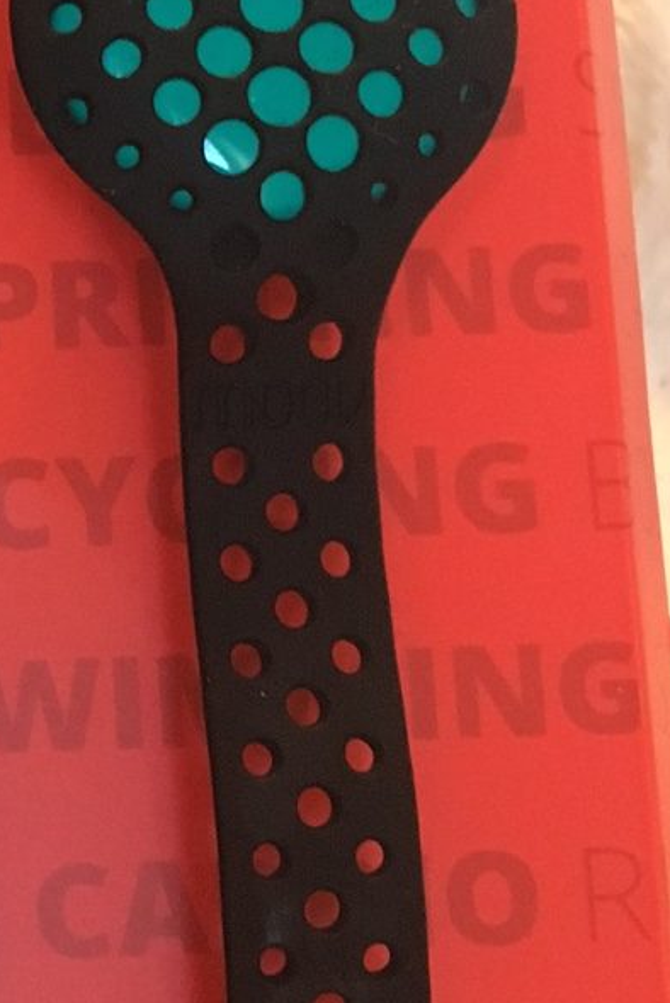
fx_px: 2872
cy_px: 391
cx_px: -520
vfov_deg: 19.8
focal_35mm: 103
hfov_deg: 12.2
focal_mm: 4.15
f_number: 2.2
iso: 160
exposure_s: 1/30
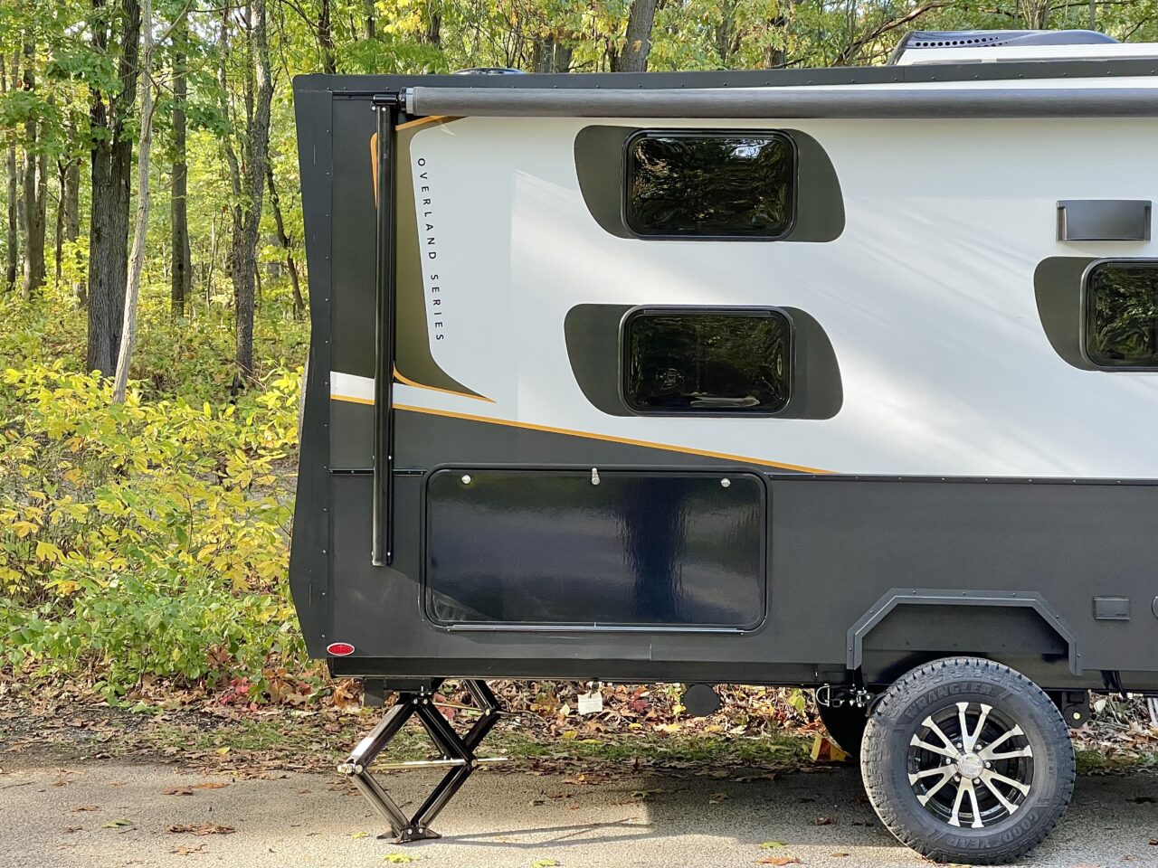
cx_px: 579
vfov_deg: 22.9
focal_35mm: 64
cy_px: 434
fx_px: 2141
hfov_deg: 30.3
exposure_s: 1/121
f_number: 2.2
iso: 125
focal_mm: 7.5
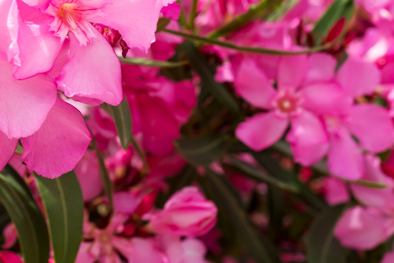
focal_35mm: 128
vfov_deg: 10.6
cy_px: -11
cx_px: -10
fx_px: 1401
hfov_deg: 15.7
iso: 100
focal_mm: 50
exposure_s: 1/250
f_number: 8
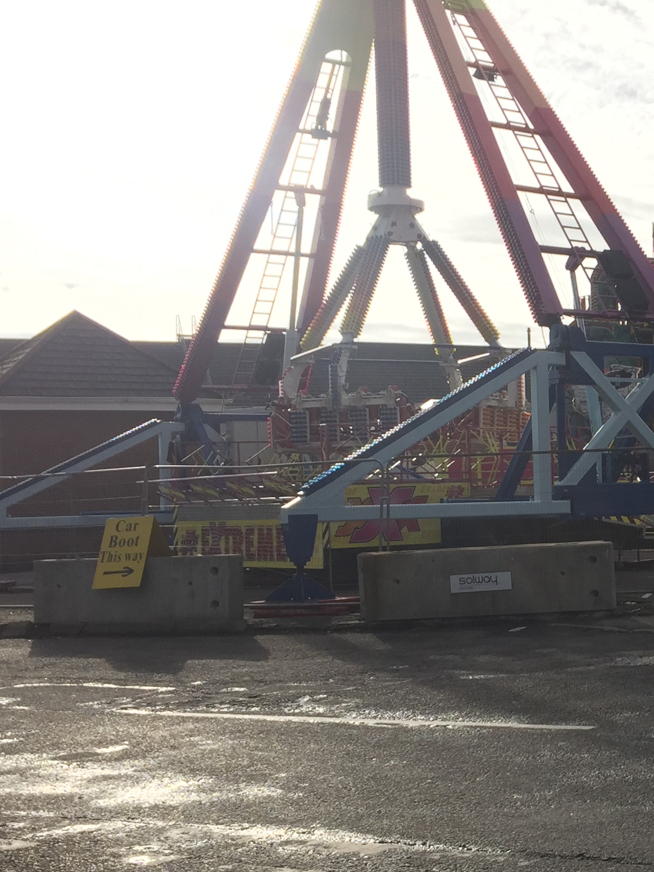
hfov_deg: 22.1
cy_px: 476
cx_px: 801
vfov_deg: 31.7
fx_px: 1537
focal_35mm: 61
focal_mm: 4.15
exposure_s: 1/1647
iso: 32
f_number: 2.2
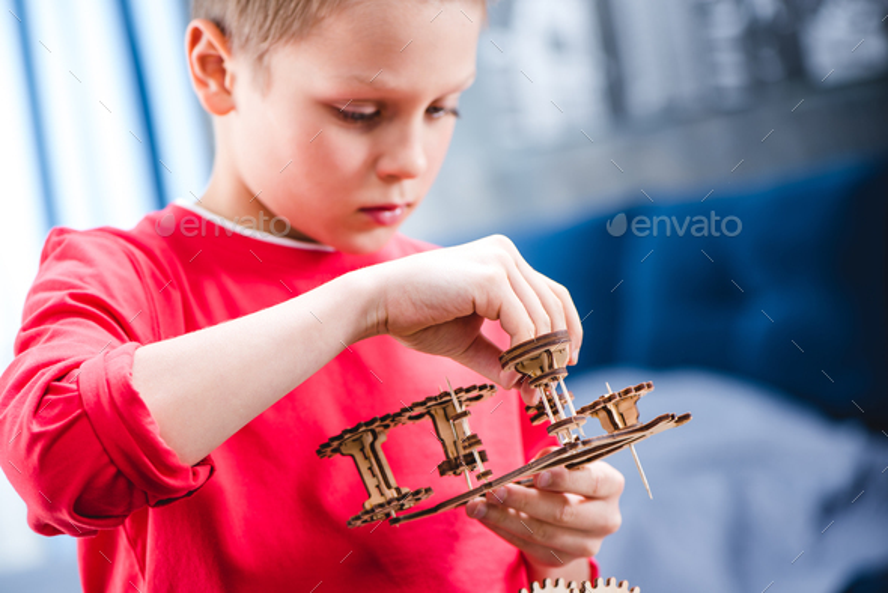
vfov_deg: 13.1
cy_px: 296
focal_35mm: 105
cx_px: 444
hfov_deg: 19.4
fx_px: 2591
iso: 31
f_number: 5
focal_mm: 105
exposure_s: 1/160
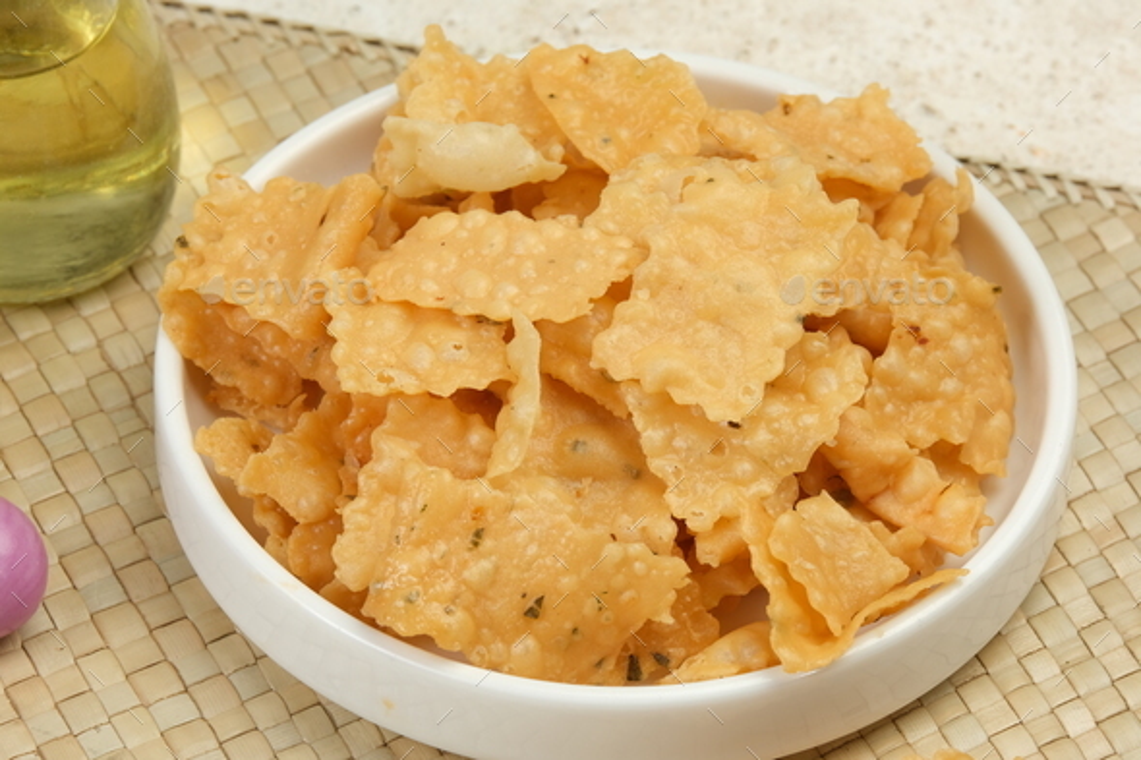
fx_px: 6400
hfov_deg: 10.2
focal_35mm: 202
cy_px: 380
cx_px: 570
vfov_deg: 6.8
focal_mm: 134.5
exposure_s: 1/125
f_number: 11
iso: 160
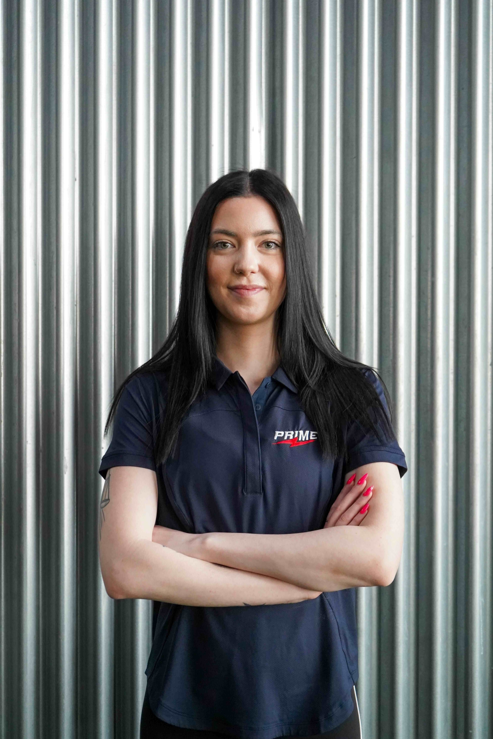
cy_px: 370
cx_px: 246
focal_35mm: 46
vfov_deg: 42.7
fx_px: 945
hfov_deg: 29.2
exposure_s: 1/320
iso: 6400
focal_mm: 46
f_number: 5
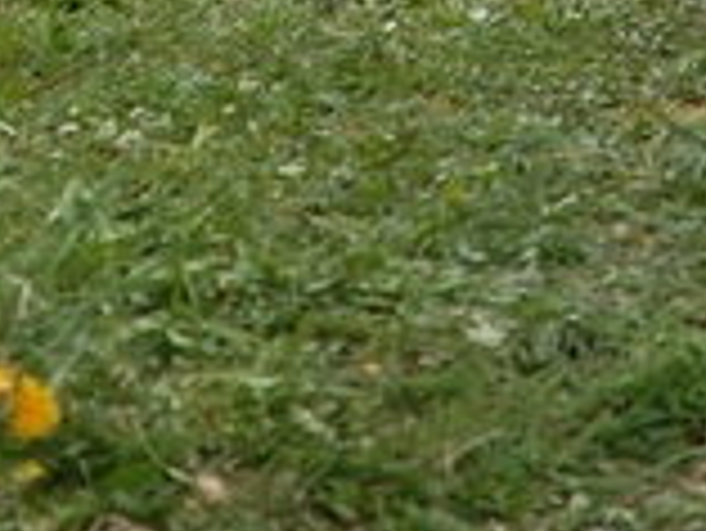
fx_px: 18705
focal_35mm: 916
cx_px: 677
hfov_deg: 2.2
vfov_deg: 1.6
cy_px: -1089
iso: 400
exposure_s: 1/500
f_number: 5
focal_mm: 125
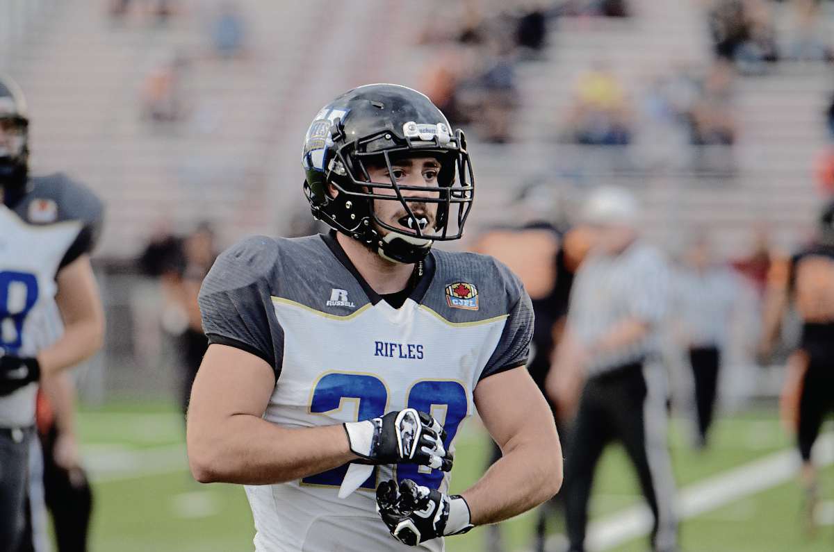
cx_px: 417
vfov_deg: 4.6
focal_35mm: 300
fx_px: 6936
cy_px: 276
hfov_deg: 6.9
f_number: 2.8
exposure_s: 1/1250
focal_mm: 200
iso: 1600
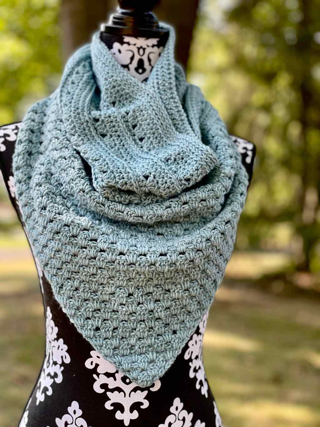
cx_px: 160
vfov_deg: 36.8
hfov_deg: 28.0
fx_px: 641
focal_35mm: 52
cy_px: 214
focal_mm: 6
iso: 25
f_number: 2
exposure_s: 1/122
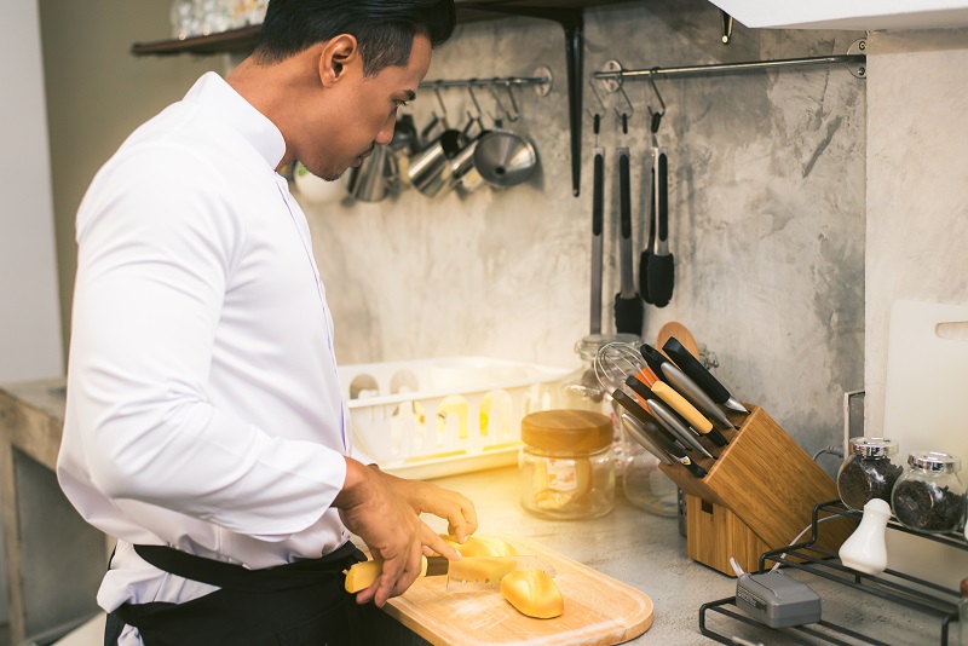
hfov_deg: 39.6
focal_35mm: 50
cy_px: 323
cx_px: 484
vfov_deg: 27.0
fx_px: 1345
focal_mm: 50
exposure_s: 1/80
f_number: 3.2
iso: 400
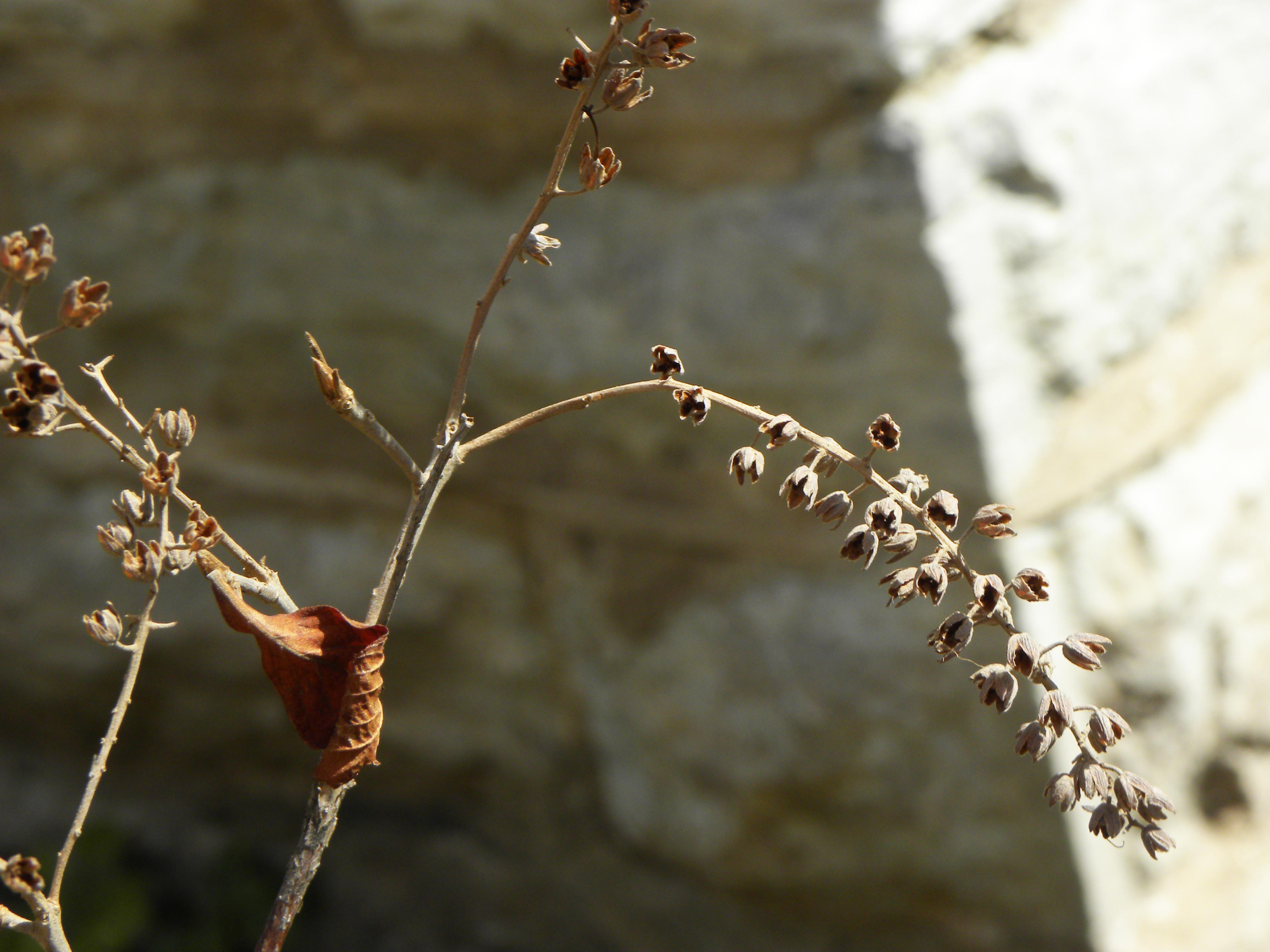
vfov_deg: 14.1
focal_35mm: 105
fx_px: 3852
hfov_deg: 18.7
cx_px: 635
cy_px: 476
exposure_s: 1/279
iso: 64
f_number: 5.6
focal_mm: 18.8
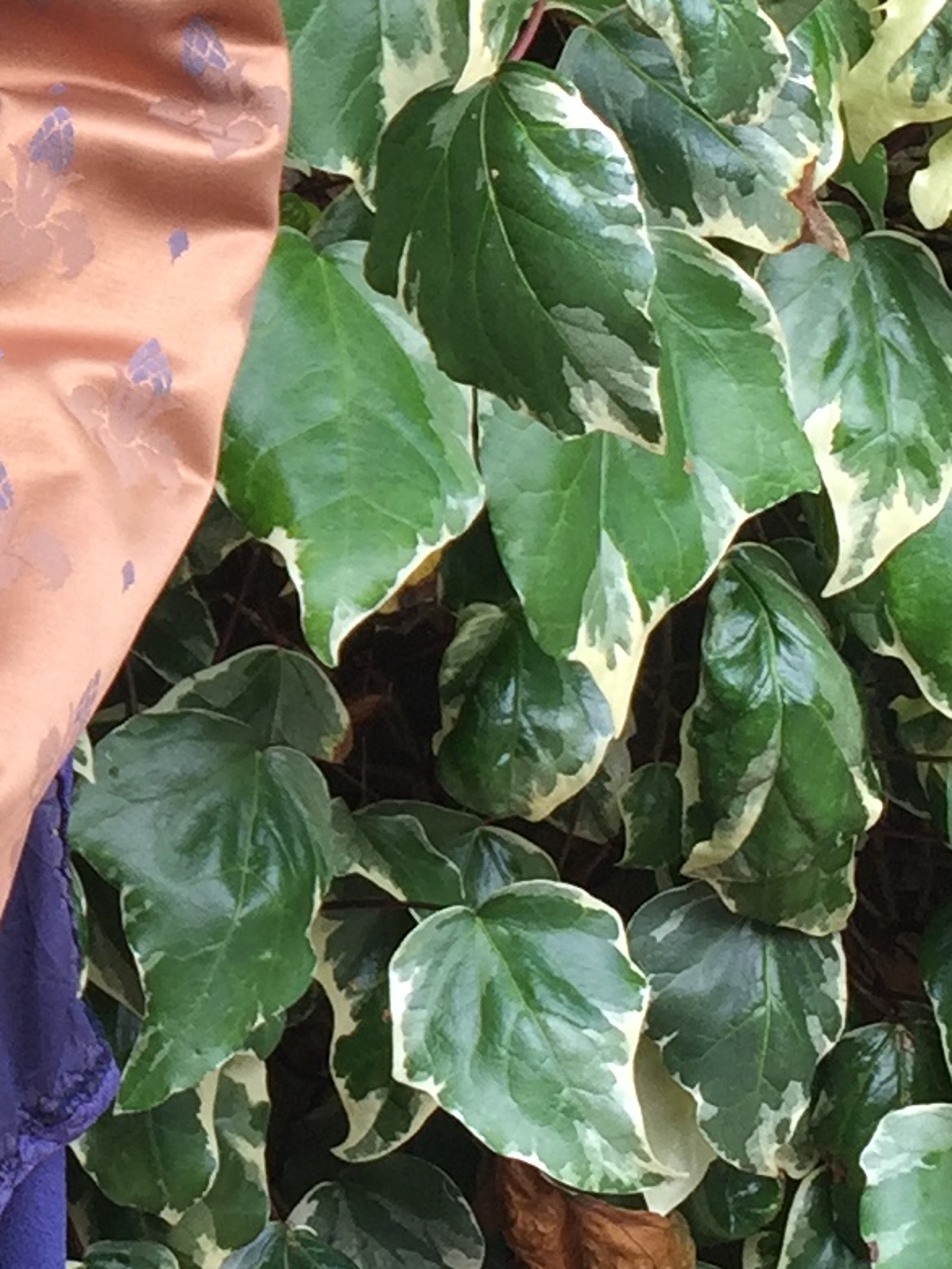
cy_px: 170
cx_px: -618
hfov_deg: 11.6
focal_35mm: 121
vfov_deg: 16.1
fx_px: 4435
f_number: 2.2
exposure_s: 1/116
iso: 32
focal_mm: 4.15
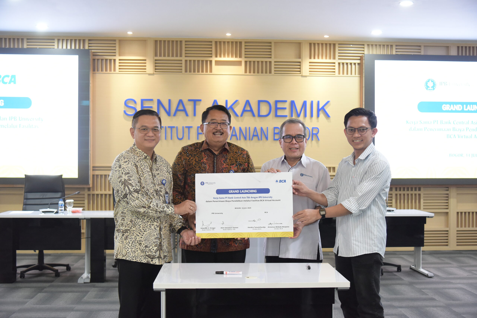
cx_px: 238
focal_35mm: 44
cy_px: 159
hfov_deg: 44.5
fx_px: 583
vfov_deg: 30.5
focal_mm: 44
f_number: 4.5
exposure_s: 1/125
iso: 4000
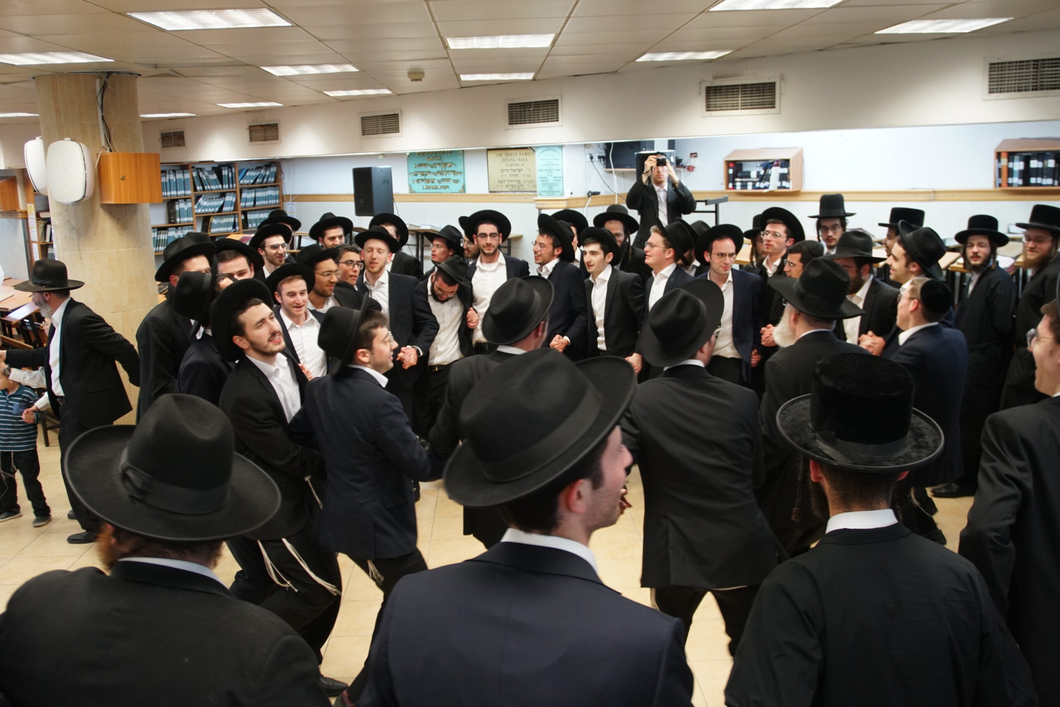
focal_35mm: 34
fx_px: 1016
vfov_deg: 38.4
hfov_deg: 55.1
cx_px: 530
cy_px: 354
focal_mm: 23
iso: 800
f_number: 4
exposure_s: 1/90
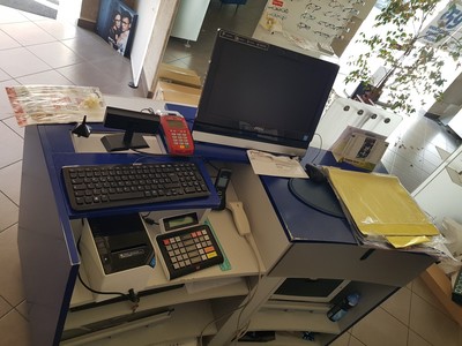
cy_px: 173
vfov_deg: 53.1
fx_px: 347
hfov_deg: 67.3
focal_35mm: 26
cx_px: 231
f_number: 1.7
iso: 64
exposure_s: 1/50
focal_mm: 4.2
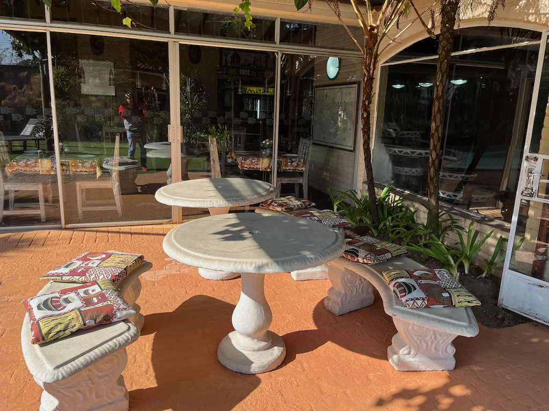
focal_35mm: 26
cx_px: 274
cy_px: 206
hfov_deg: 67.3
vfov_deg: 53.1
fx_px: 412
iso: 50
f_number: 1.6
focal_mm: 5.1
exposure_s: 1/1046
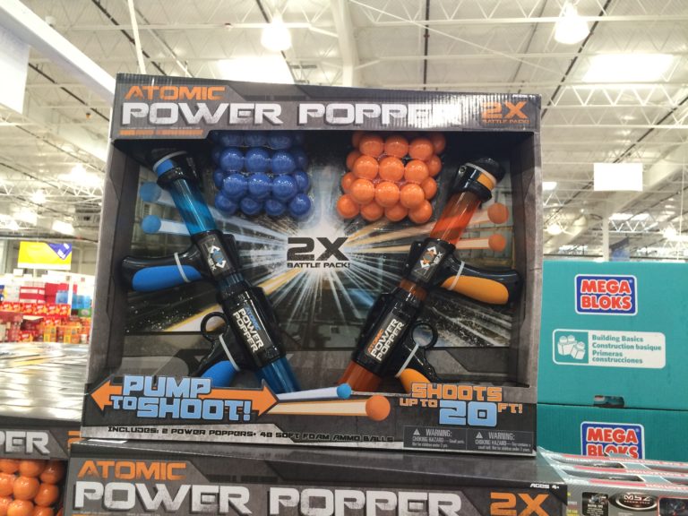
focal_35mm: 29
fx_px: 576
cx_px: 344
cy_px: 258
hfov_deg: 61.7
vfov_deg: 48.2
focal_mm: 4.15
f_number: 2.2
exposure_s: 1/33
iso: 160
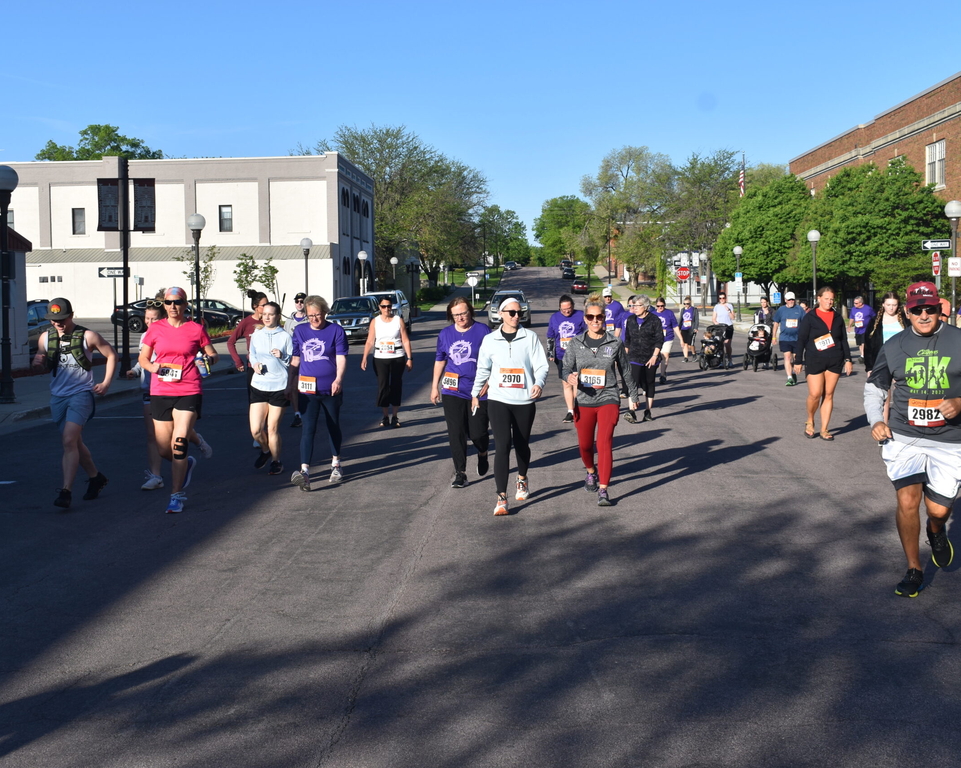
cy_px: 384
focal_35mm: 44
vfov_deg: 34.2
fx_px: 1251
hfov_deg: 42.0
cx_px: 467
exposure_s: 1/250
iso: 100
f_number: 8
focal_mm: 26
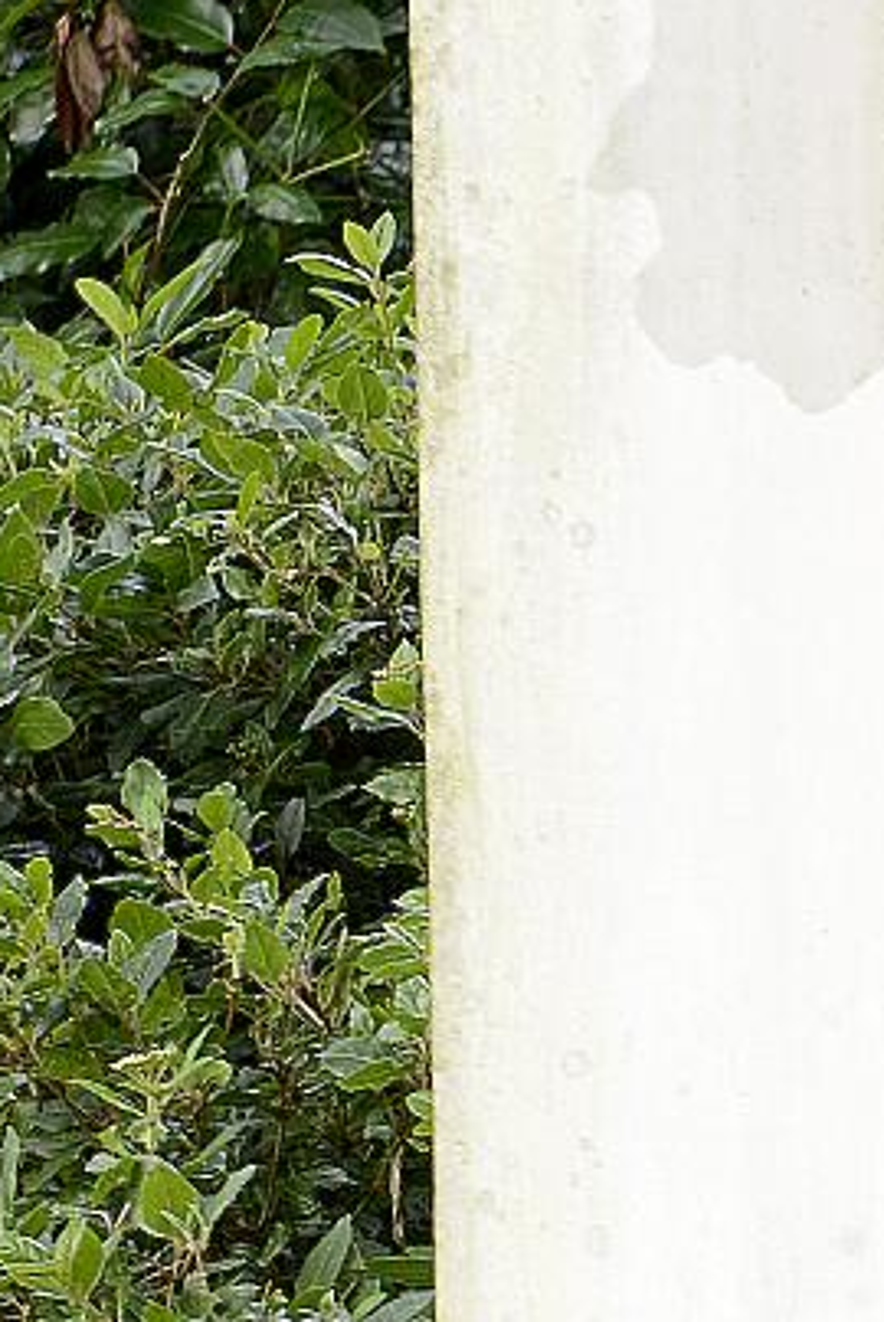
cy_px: 959
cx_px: 1992
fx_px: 30958
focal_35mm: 842
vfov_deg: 2.4
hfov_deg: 1.6
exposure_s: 1/160
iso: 200
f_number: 5
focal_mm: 170
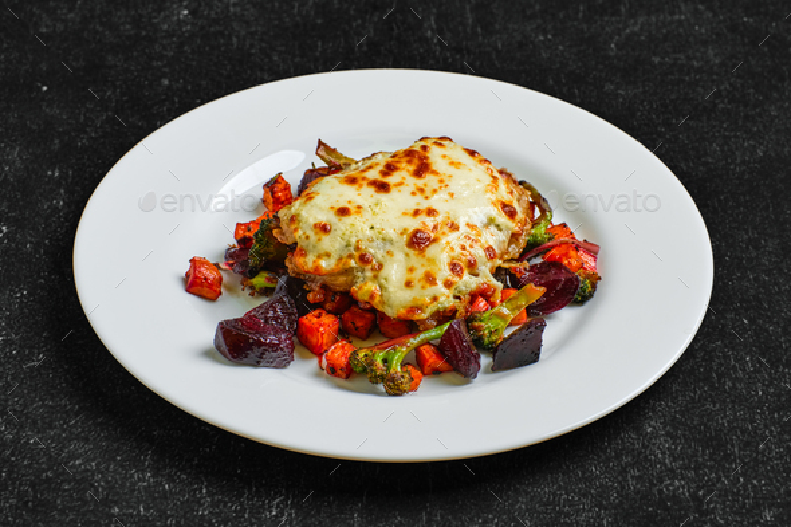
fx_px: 1647
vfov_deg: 18.2
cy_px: 264
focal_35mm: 75
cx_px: 396
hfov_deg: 27.0
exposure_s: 1/160
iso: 200
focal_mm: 50
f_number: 8
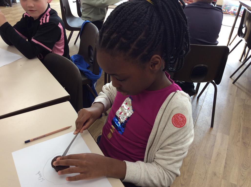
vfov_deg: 44.1
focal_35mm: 32
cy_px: 94
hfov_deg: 56.9
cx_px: 126
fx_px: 232
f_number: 2.4
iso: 32
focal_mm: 3.3
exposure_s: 1/25
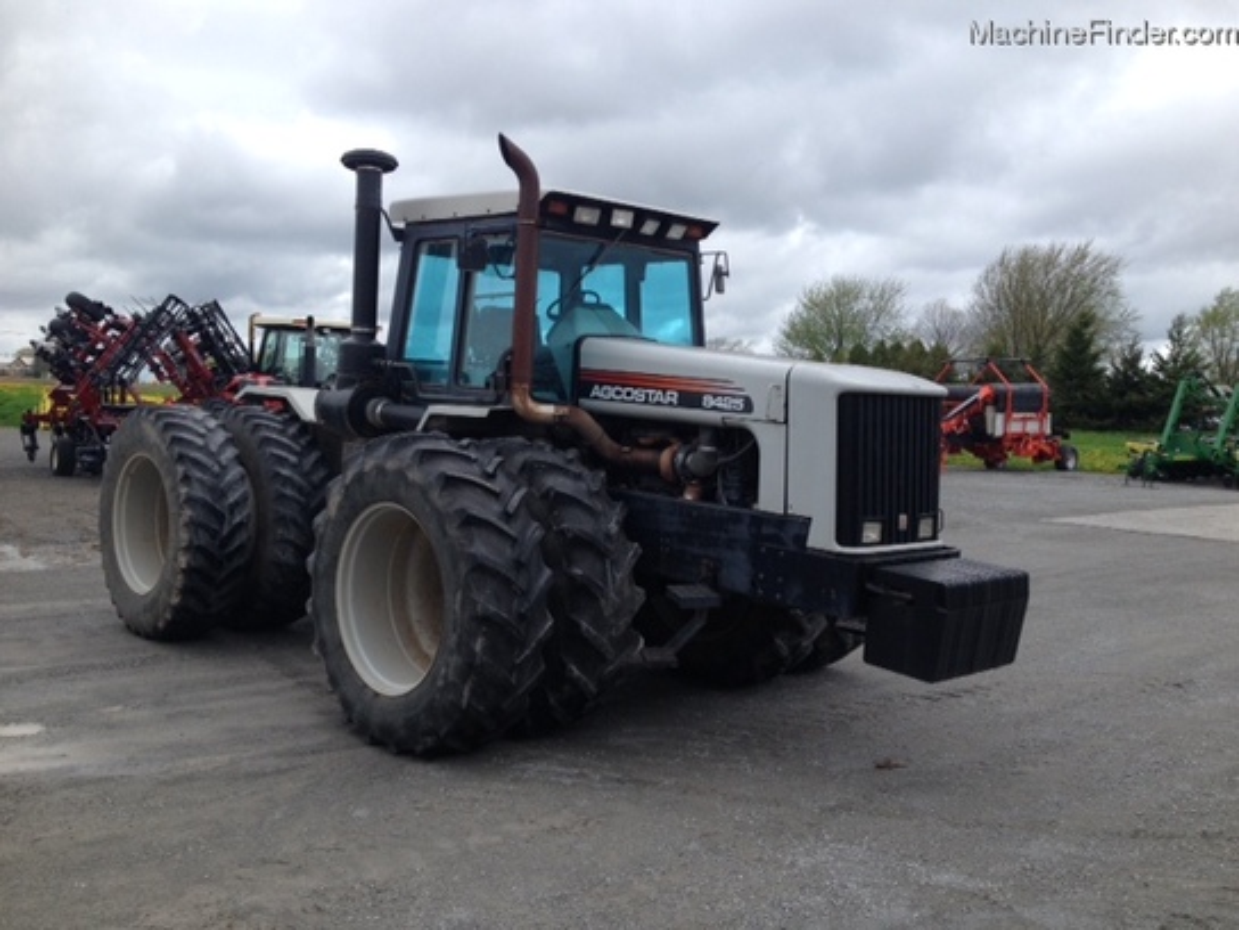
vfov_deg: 40.7
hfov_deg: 52.6
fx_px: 1253
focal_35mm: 35
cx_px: 620
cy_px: 465
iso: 50
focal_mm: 4.28
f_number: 2.4
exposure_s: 1/756
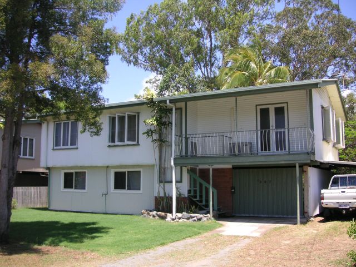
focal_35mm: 37
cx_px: 178
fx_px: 381
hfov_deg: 50.1
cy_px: 134
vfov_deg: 38.7
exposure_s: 1/750
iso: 50
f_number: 2.8
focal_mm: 6.1
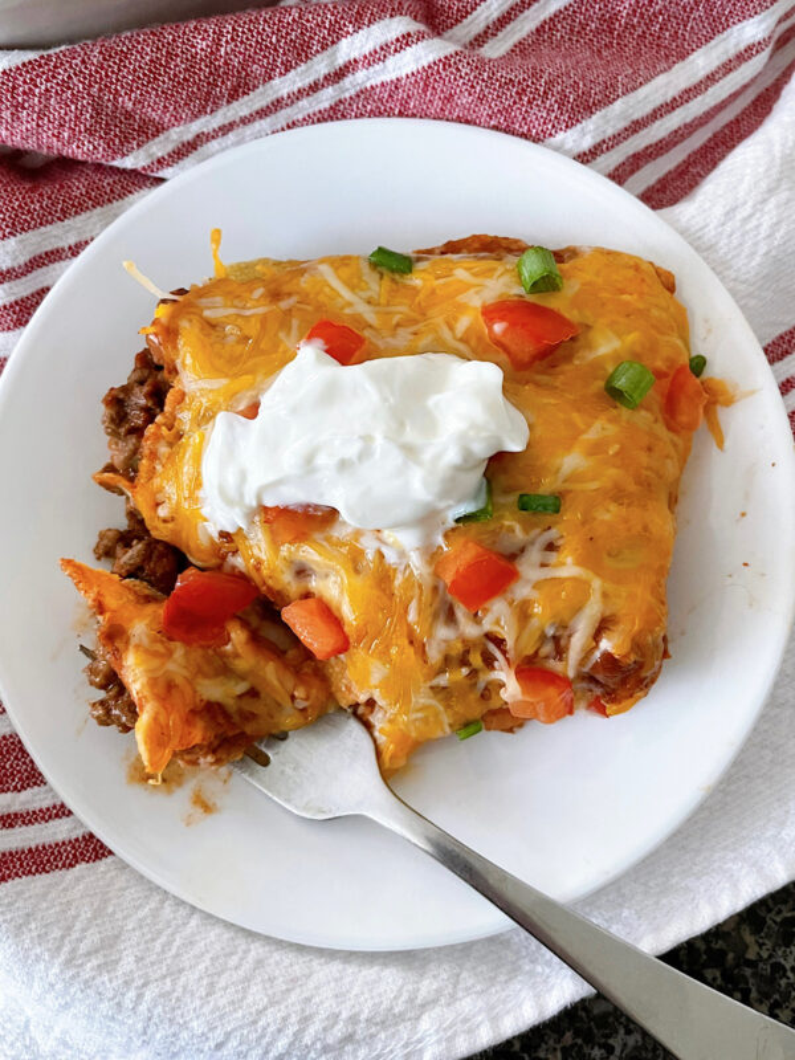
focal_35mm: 25
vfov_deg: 69.4
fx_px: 766
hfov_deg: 54.9
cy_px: 530
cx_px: 398
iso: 500
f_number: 1.6
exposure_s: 1/58
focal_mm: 5.1
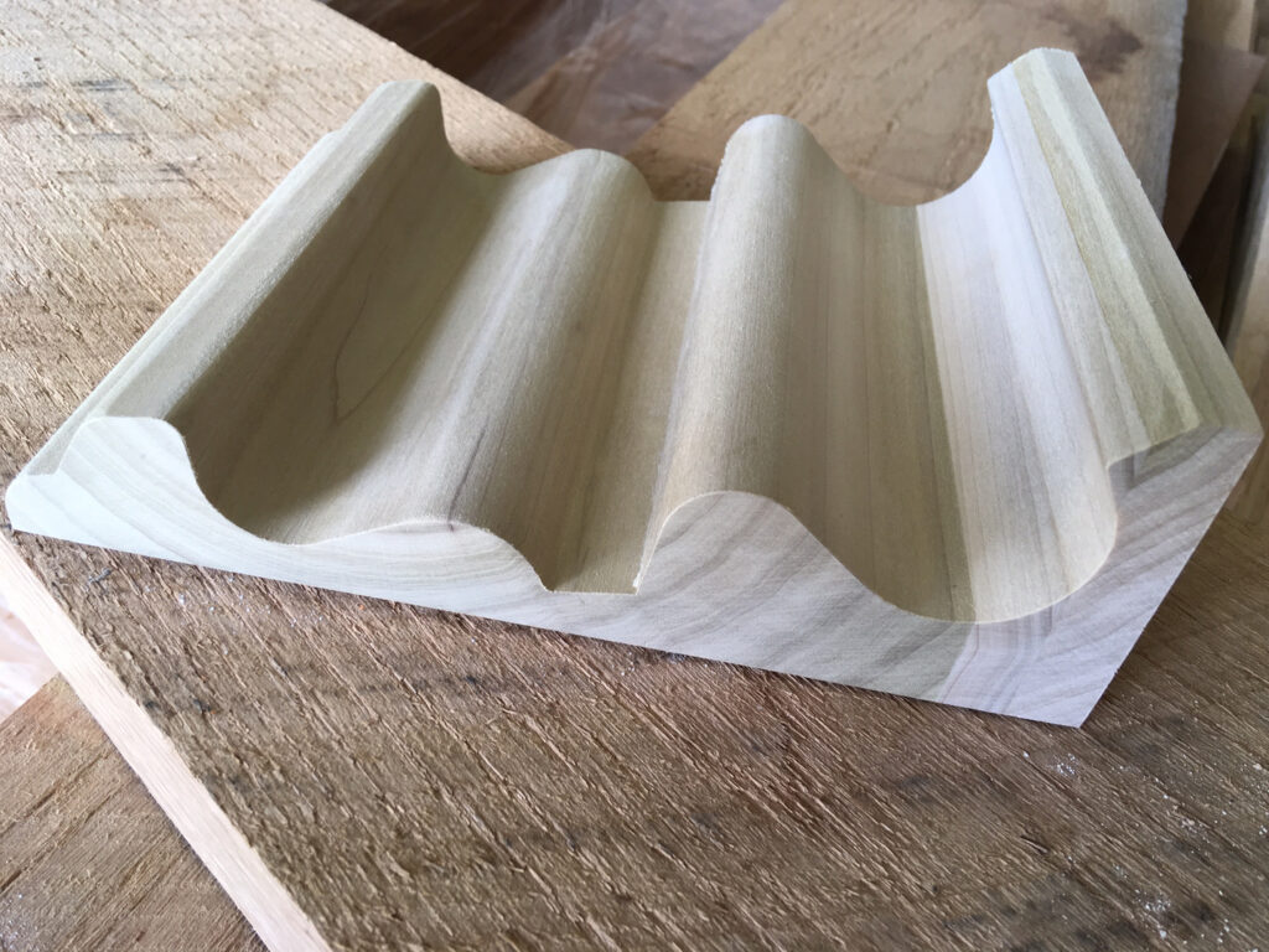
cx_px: 634
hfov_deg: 61.7
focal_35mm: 29
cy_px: 476
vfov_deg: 48.2
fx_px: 1063
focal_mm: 4.15
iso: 32
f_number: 2.2
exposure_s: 1/60
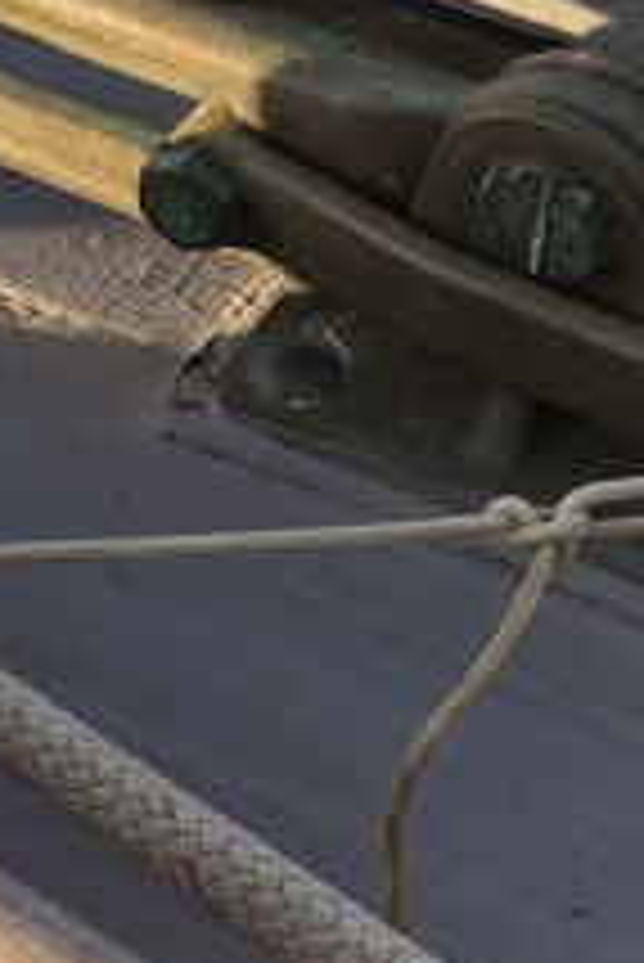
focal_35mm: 169
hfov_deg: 8.0
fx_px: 4527
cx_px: -189
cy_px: 0
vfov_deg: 12.0
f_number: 2.4
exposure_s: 1/231
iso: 16
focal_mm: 6
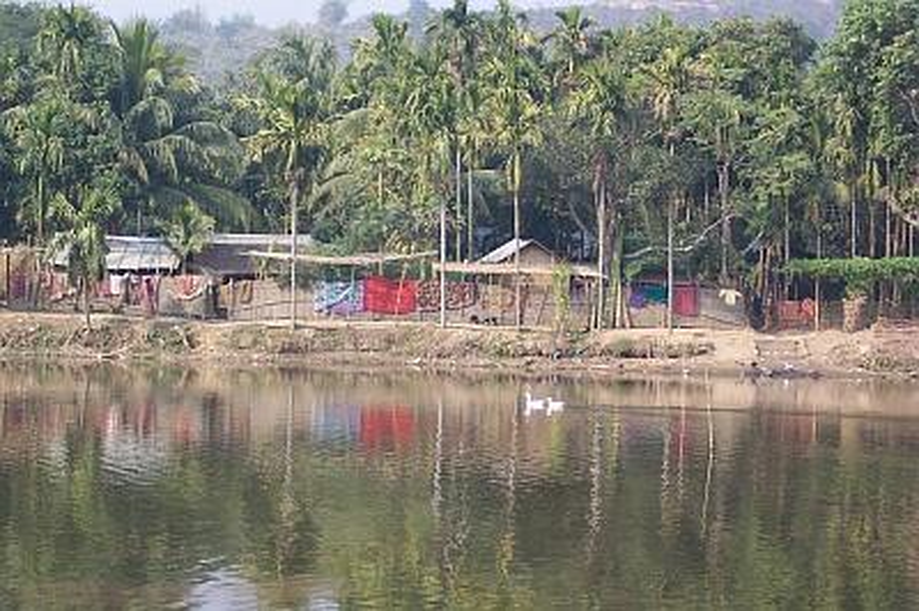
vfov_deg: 12.0
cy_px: 306
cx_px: 460
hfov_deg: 18.0
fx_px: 2908
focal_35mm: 114
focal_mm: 24
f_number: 4.8
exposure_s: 1/350
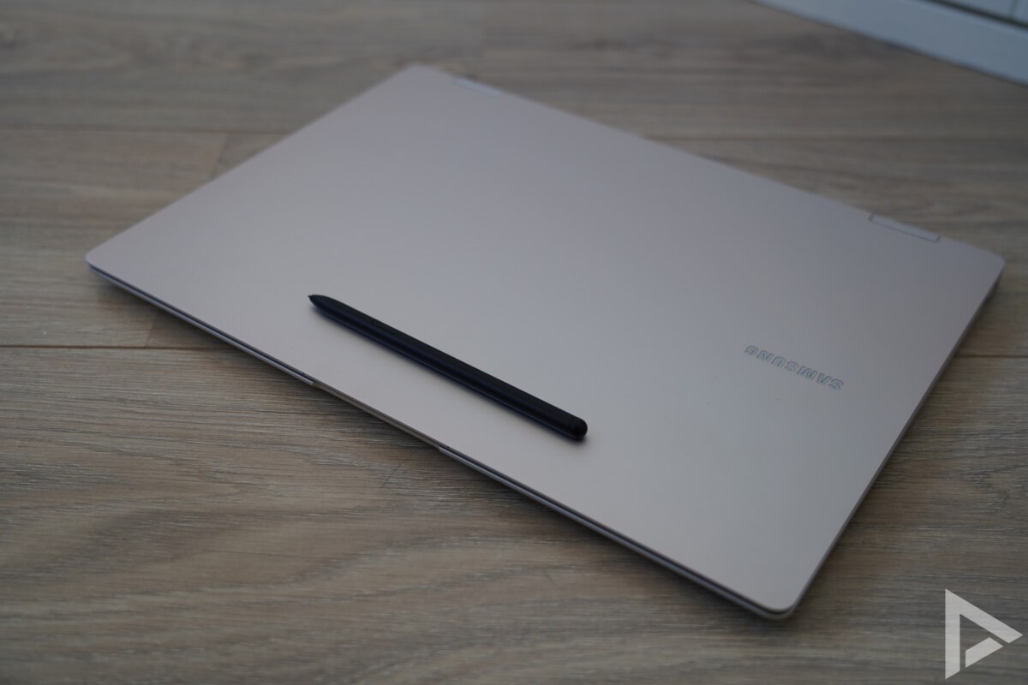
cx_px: 514
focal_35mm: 38
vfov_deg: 35.1
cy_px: 342
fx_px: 1085
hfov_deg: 50.7
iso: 160
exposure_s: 1/60
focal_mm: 38
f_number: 4
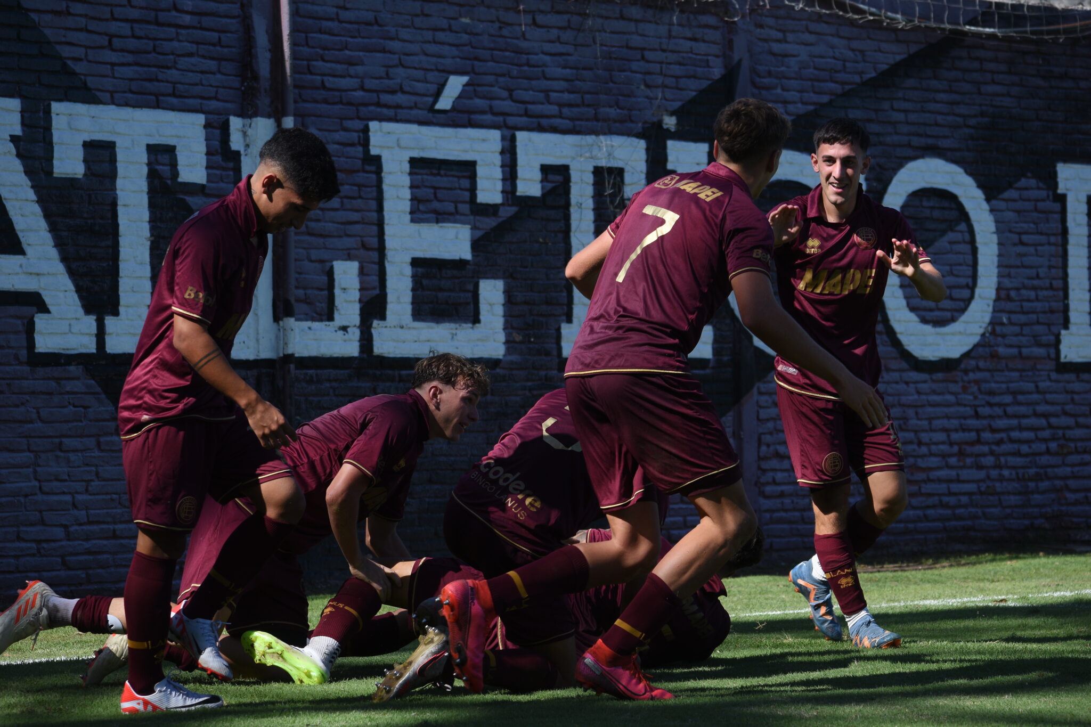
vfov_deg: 11.7
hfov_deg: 17.5
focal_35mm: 117
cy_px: 364
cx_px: 546
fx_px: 3545
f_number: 5.6
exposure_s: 1/1000
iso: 200
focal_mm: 78
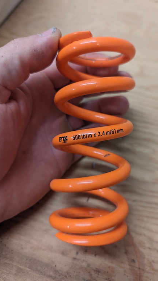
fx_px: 201
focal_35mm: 27
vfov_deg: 69.9
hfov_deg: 42.6
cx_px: 96
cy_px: 139
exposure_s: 1/120
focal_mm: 6.81
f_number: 1.85
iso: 249
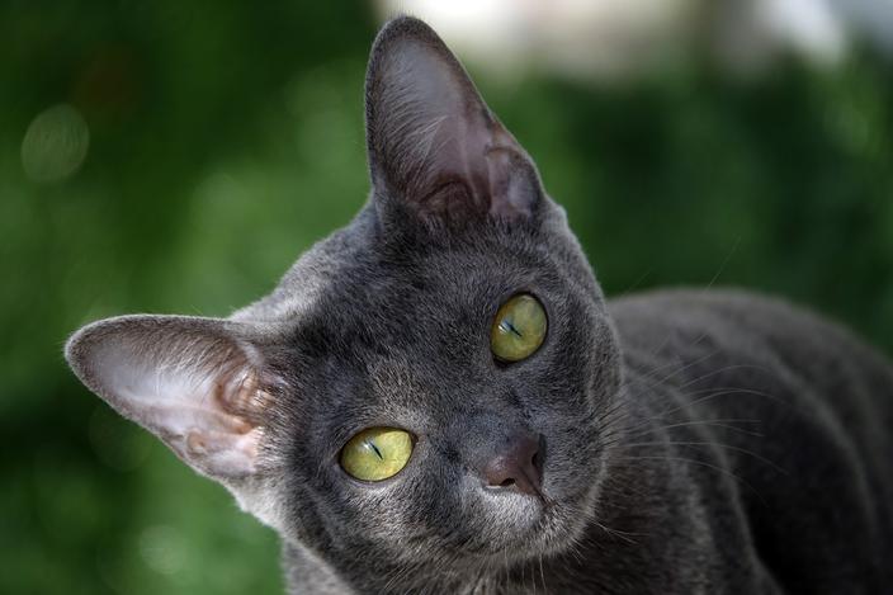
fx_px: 14854
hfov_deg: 3.4
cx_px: 446
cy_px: 298
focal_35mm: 599
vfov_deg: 2.3
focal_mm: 219.8
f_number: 4
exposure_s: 1/500
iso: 100
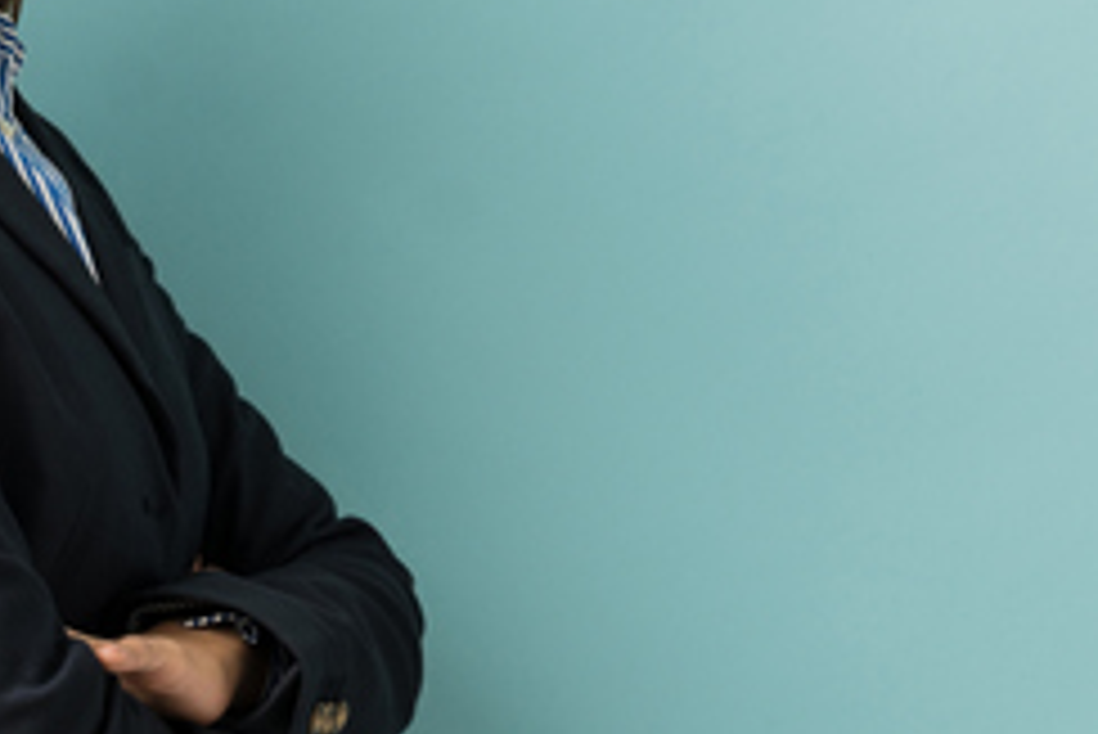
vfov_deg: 7.6
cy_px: 331
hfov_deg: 11.2
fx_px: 5524
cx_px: -194
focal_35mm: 181
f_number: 5
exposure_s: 1/250
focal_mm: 61
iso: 100
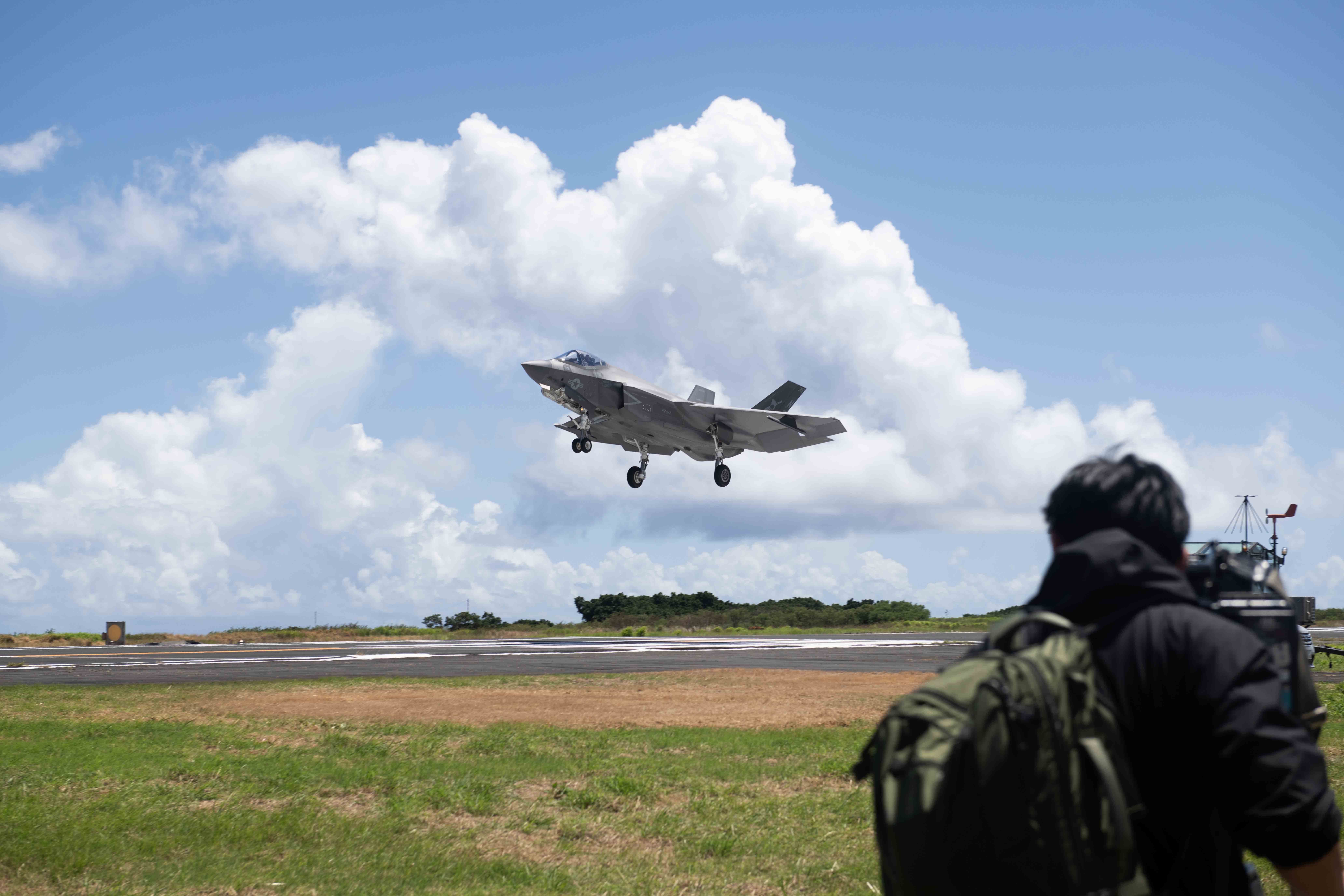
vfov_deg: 21.9
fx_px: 2314
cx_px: 672
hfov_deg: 32.4
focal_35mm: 62
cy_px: 448
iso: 200
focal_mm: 62
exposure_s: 1/800
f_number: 6.3
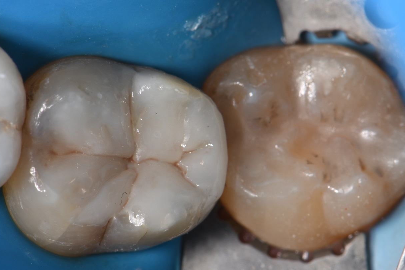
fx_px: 1956
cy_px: 145
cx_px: 220
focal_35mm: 174
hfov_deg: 11.8
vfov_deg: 7.9
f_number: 32
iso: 200
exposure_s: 1/160
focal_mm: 105
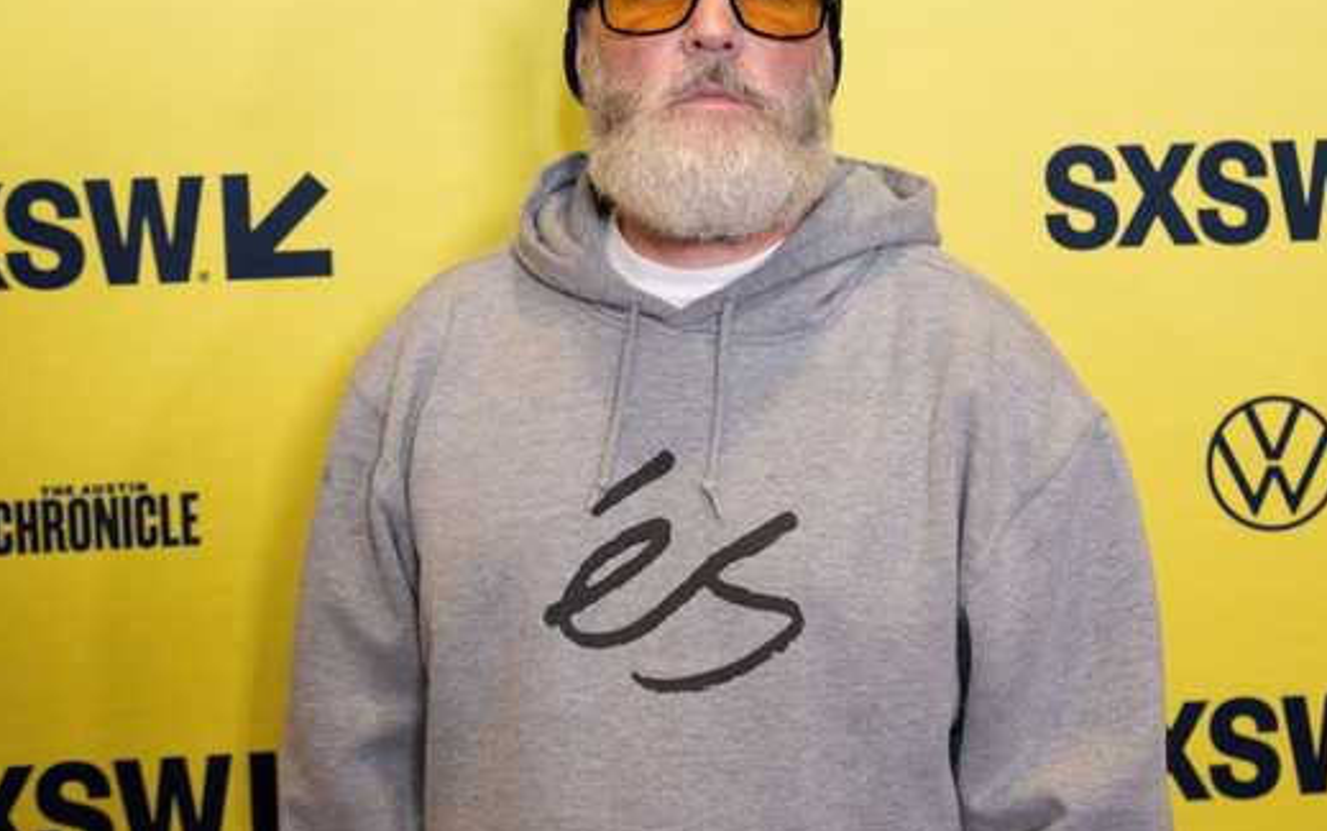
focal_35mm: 65
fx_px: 2352
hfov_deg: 31.5
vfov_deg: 20.0
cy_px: 315
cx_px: 703
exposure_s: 1/200
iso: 2500
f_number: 5
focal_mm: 46
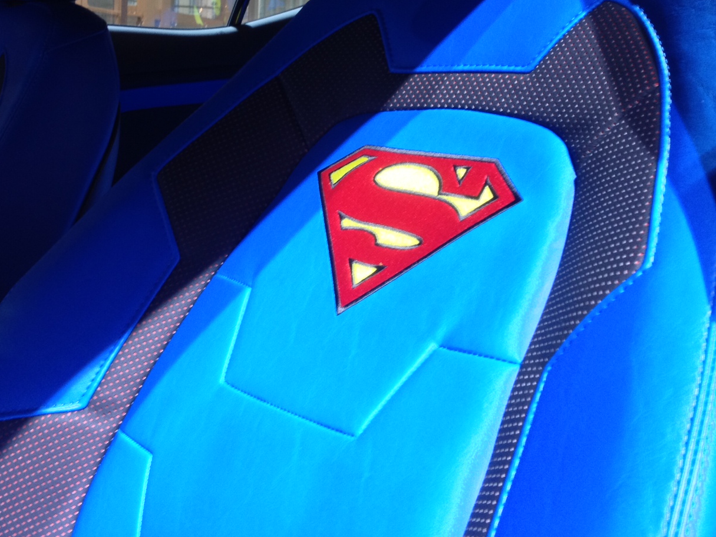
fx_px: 972
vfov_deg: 30.6
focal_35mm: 47
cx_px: 342
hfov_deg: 40.4
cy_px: 180
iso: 100
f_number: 2.4
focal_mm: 4.28
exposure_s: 1/20
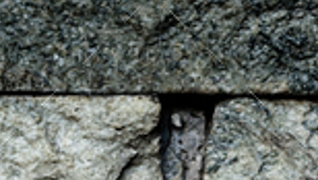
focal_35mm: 300
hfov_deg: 7.2
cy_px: 399
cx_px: 142
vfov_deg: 4.0
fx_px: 2532
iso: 400
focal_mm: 50
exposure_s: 1/60
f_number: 3.5
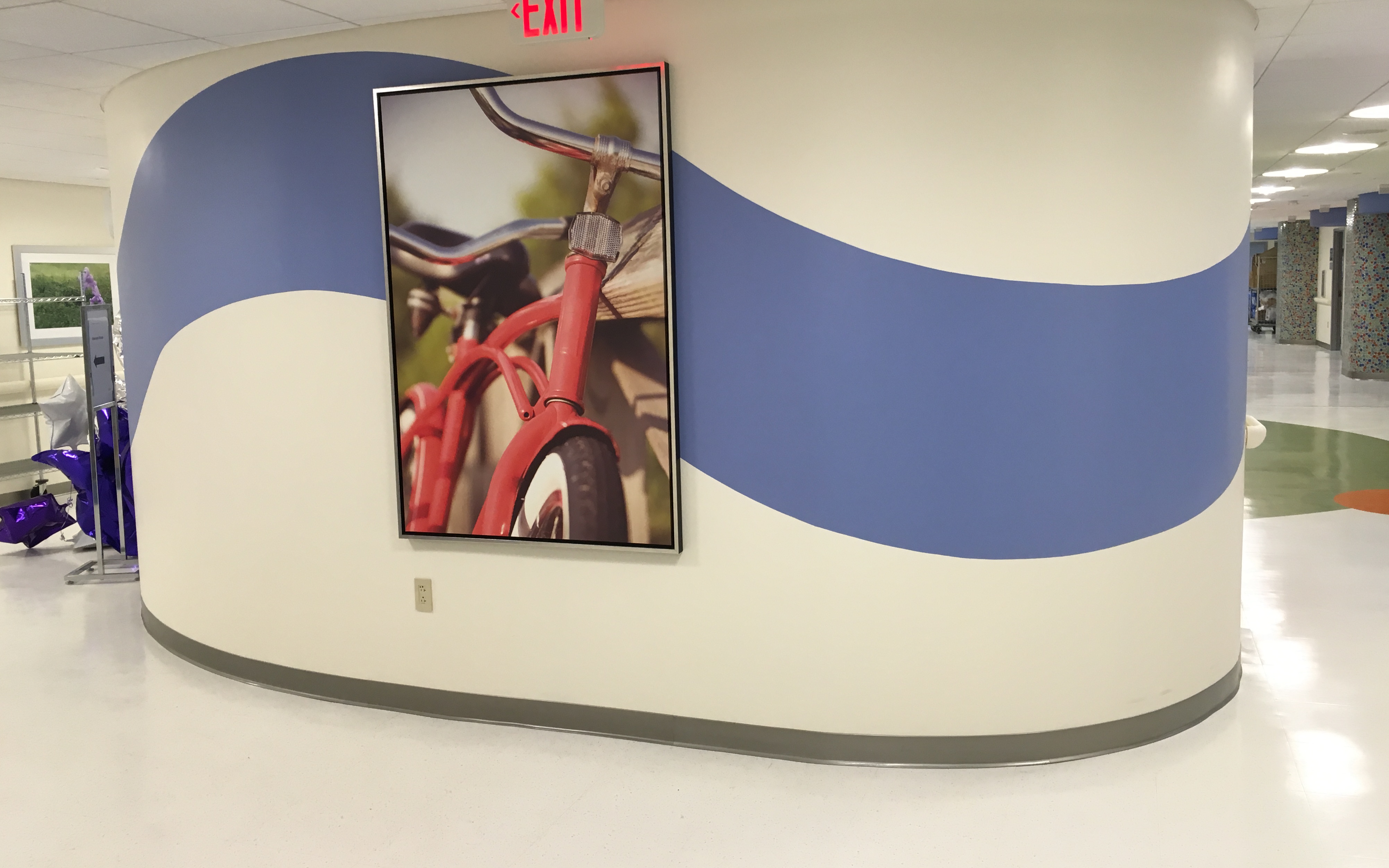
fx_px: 1174
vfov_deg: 40.6
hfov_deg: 61.2
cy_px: 408
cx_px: 689
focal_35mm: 31
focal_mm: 4.15
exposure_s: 1/30
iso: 50
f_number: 2.2
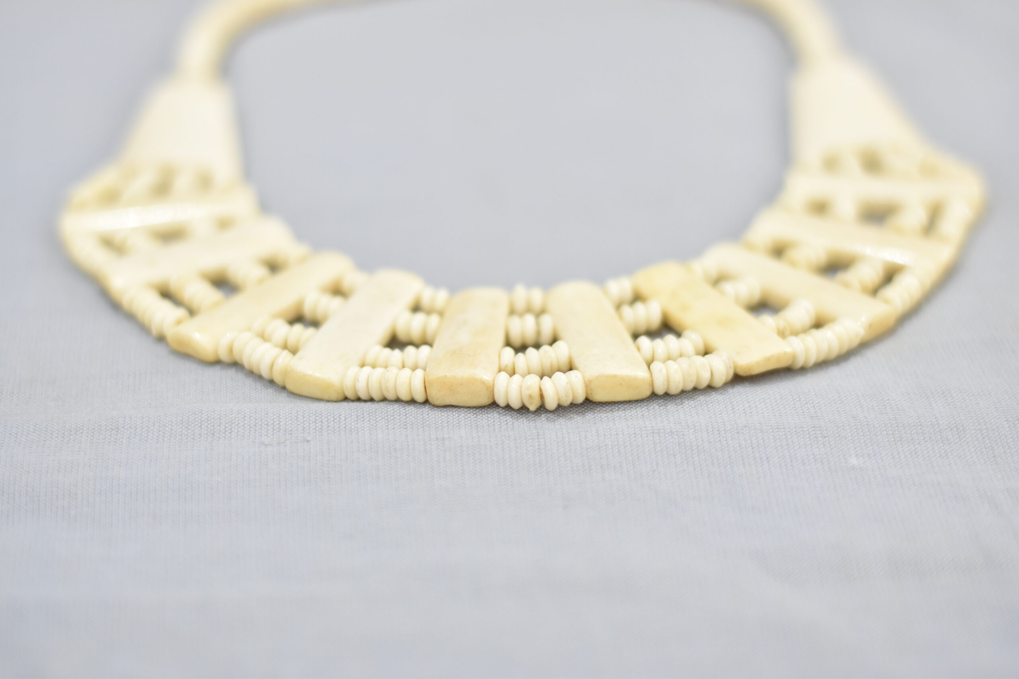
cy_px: 340
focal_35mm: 75
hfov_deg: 27.0
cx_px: 510
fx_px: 2123
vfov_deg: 18.2
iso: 800
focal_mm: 50
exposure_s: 1/250
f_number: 1.8
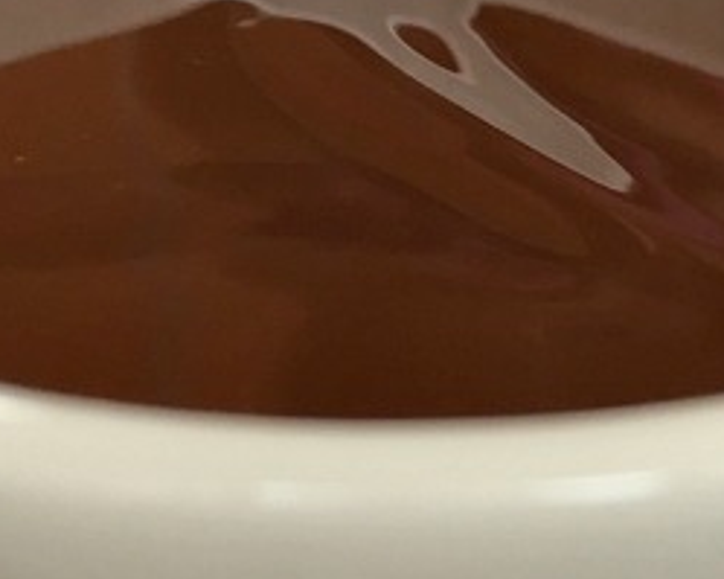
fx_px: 1949
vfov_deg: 16.9
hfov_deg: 21.0
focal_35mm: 91
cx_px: 436
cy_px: 364
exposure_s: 1/33
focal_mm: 4.15
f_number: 2.2
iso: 64
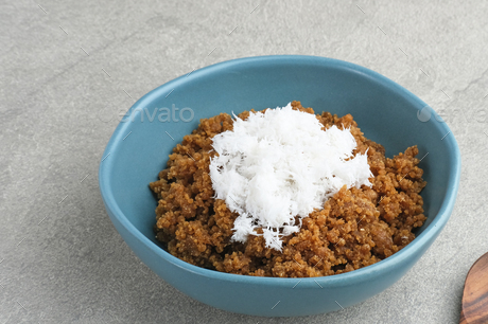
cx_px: 302
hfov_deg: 29.6
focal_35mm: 68
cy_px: 164
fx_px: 921
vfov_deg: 20.0
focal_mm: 35
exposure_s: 1/125
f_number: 14
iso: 400
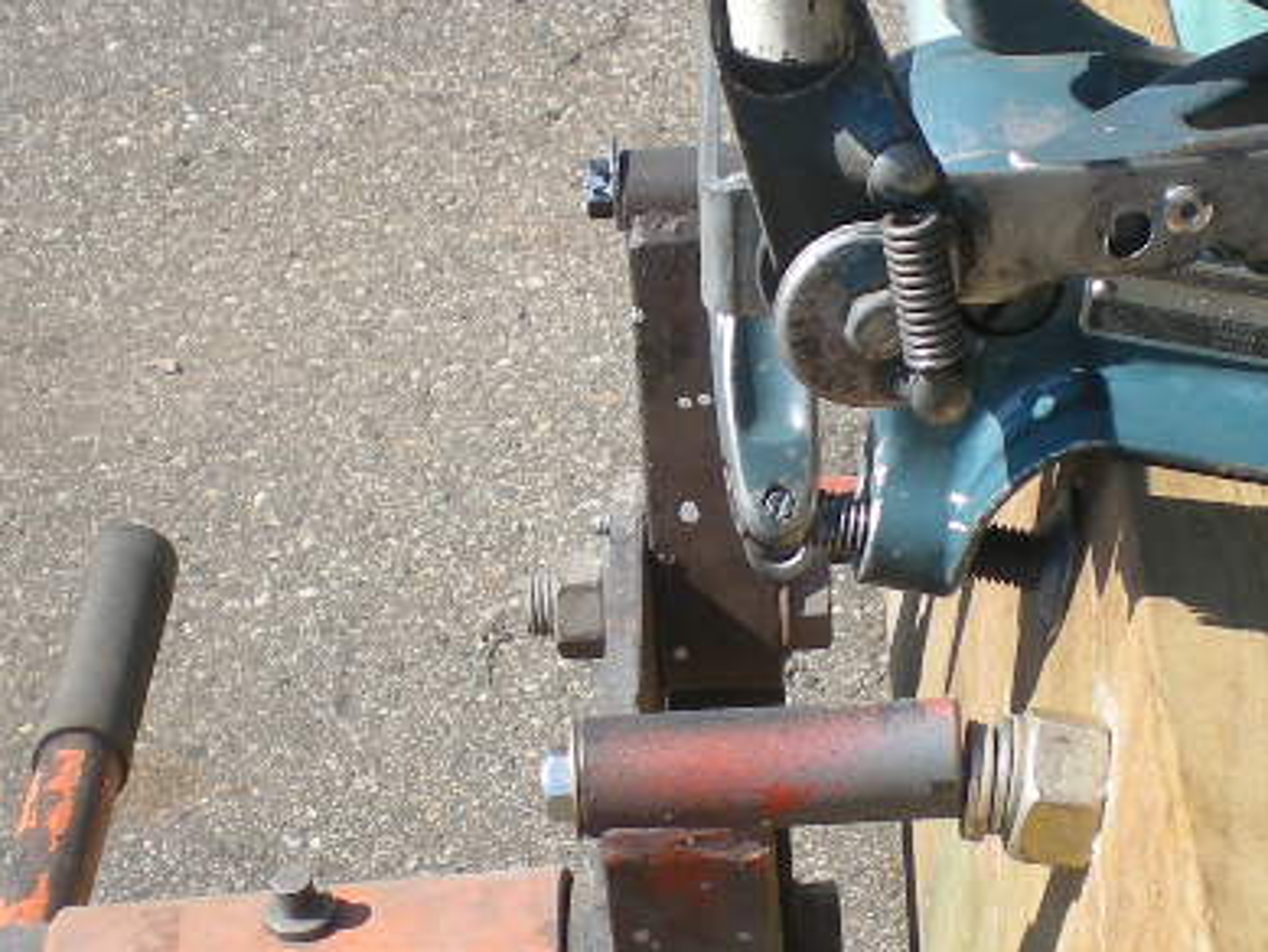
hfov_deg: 19.5
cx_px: 883
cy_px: 776
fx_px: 3664
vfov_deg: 14.7
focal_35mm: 100
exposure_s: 1/215
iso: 64
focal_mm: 6.3
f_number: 4.6
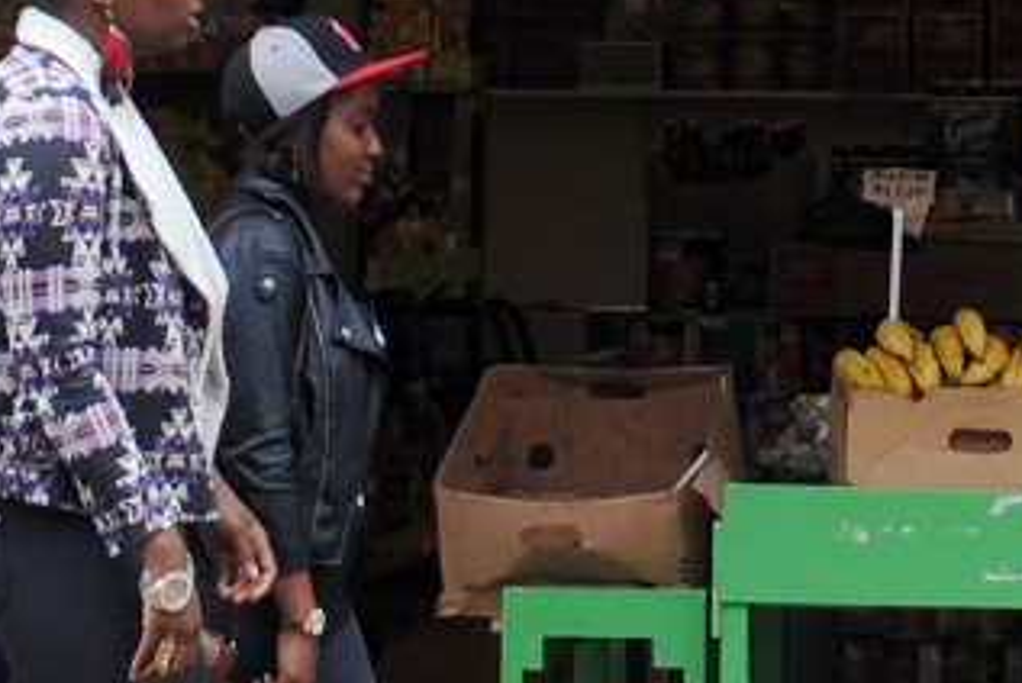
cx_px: 600
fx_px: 7700
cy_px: -354
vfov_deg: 5.0
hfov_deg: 7.6
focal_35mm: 271
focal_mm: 28
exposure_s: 1/125
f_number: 5.6
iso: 100
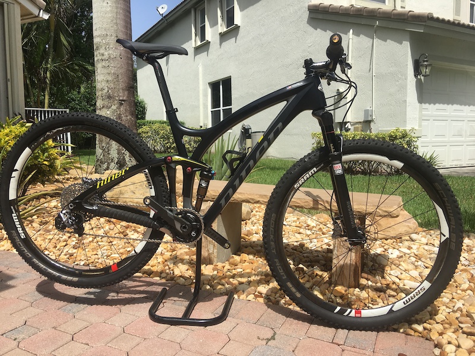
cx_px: 238
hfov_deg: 61.7
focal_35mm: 29
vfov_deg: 48.2
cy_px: 178
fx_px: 398
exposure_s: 1/1570
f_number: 2.2
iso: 25
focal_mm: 4.15
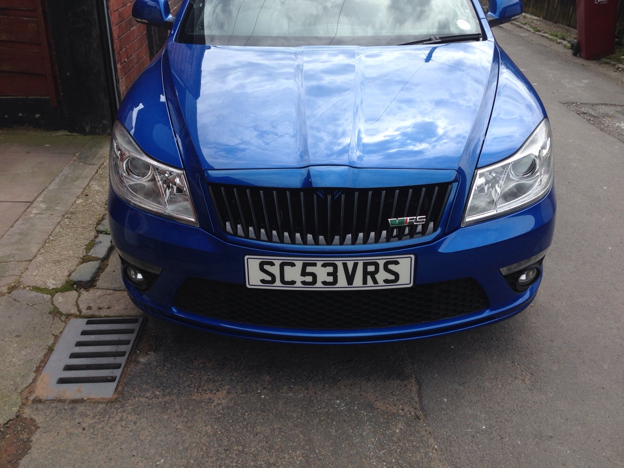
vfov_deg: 42.9
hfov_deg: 55.4
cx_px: 312
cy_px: 234
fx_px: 595
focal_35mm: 33
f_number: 2.4
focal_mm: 4.12
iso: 50
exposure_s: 1/903
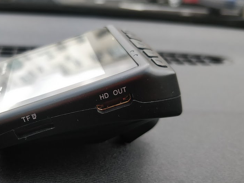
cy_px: 112
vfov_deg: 41.5
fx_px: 240
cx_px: 80
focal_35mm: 34
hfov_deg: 52.9
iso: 500
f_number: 1.7
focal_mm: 4.1
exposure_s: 1/50
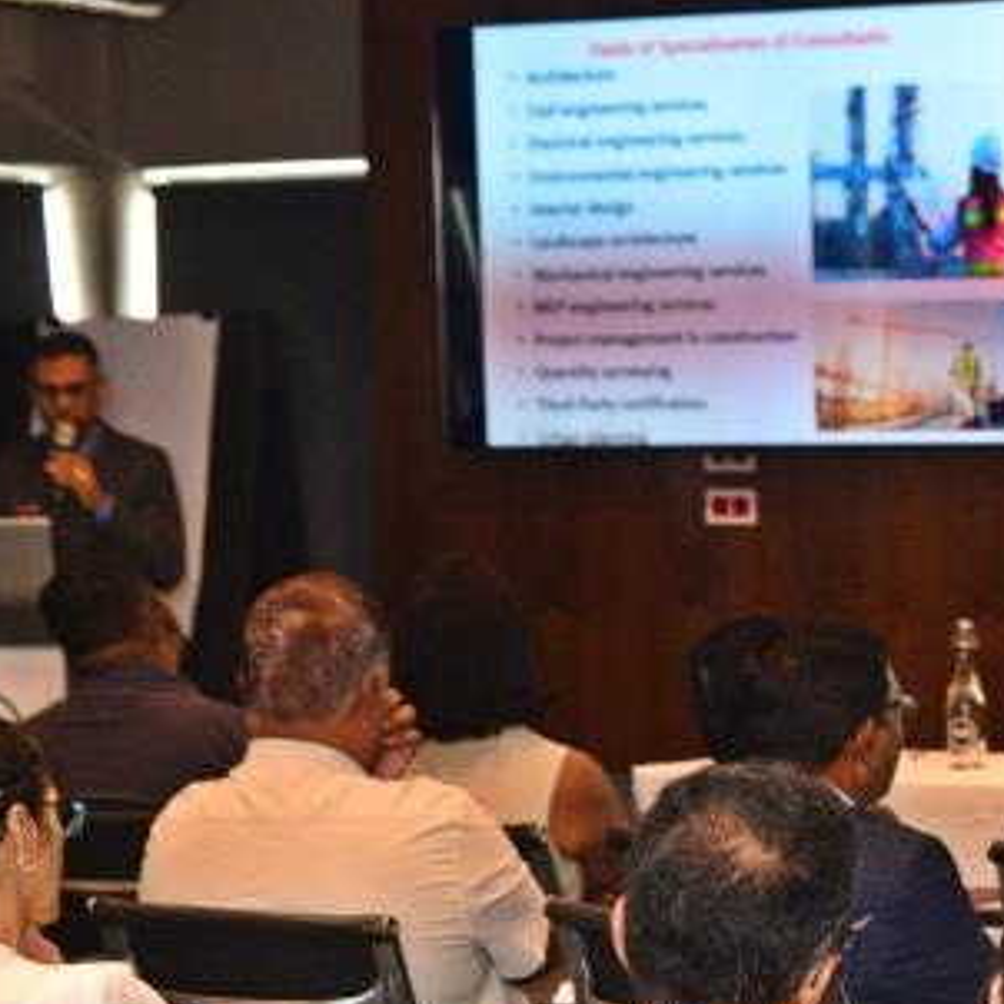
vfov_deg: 12.1
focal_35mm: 144
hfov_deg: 11.5
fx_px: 4725
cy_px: 886
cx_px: 1612
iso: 3200
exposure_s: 1/200
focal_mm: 50
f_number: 5
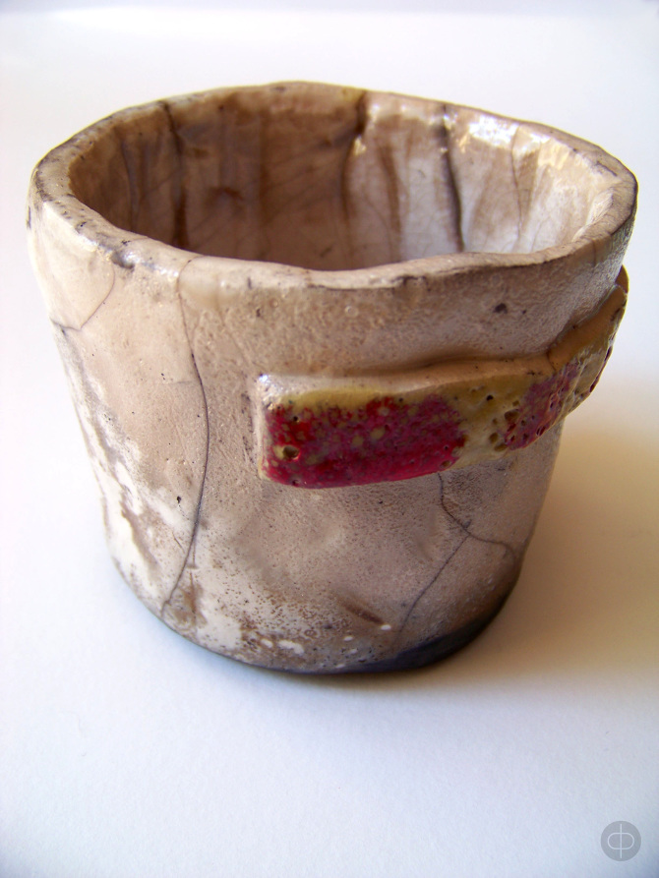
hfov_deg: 39.7
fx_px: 914
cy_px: 439
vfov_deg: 51.3
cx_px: 330
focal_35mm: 36
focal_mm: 5.85
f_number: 2.8
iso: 64
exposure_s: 1/40
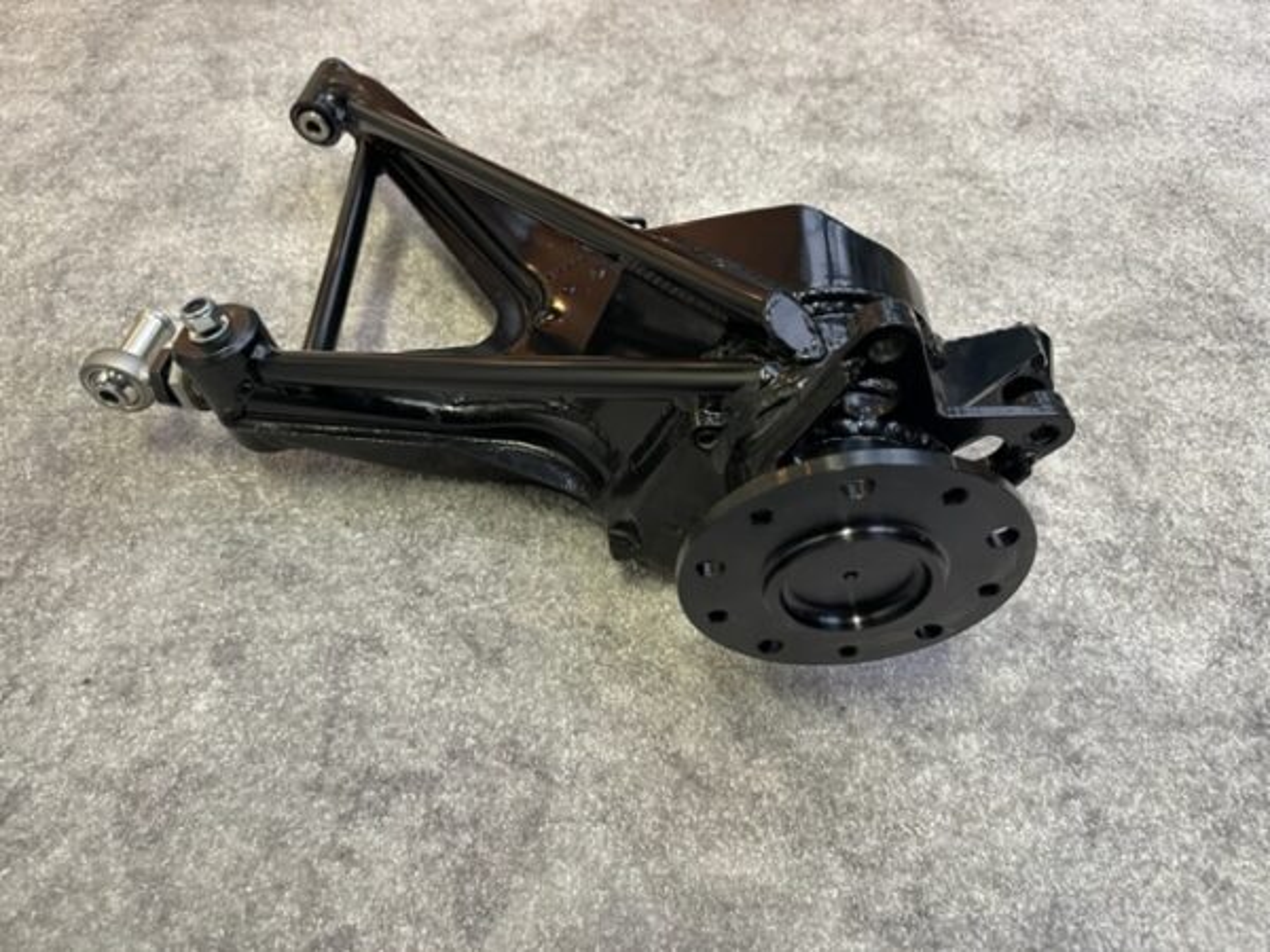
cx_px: 635
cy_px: 476
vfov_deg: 56.8
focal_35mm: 24
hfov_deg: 71.6
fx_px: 881
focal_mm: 6.86
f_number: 1.78
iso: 500
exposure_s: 1/50
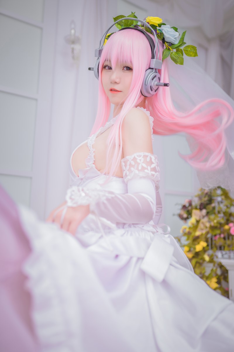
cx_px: 117
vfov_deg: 54.4
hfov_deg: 37.9
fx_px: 341
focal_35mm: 35
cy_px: 176
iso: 80
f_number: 2
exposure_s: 1/125
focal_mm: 35
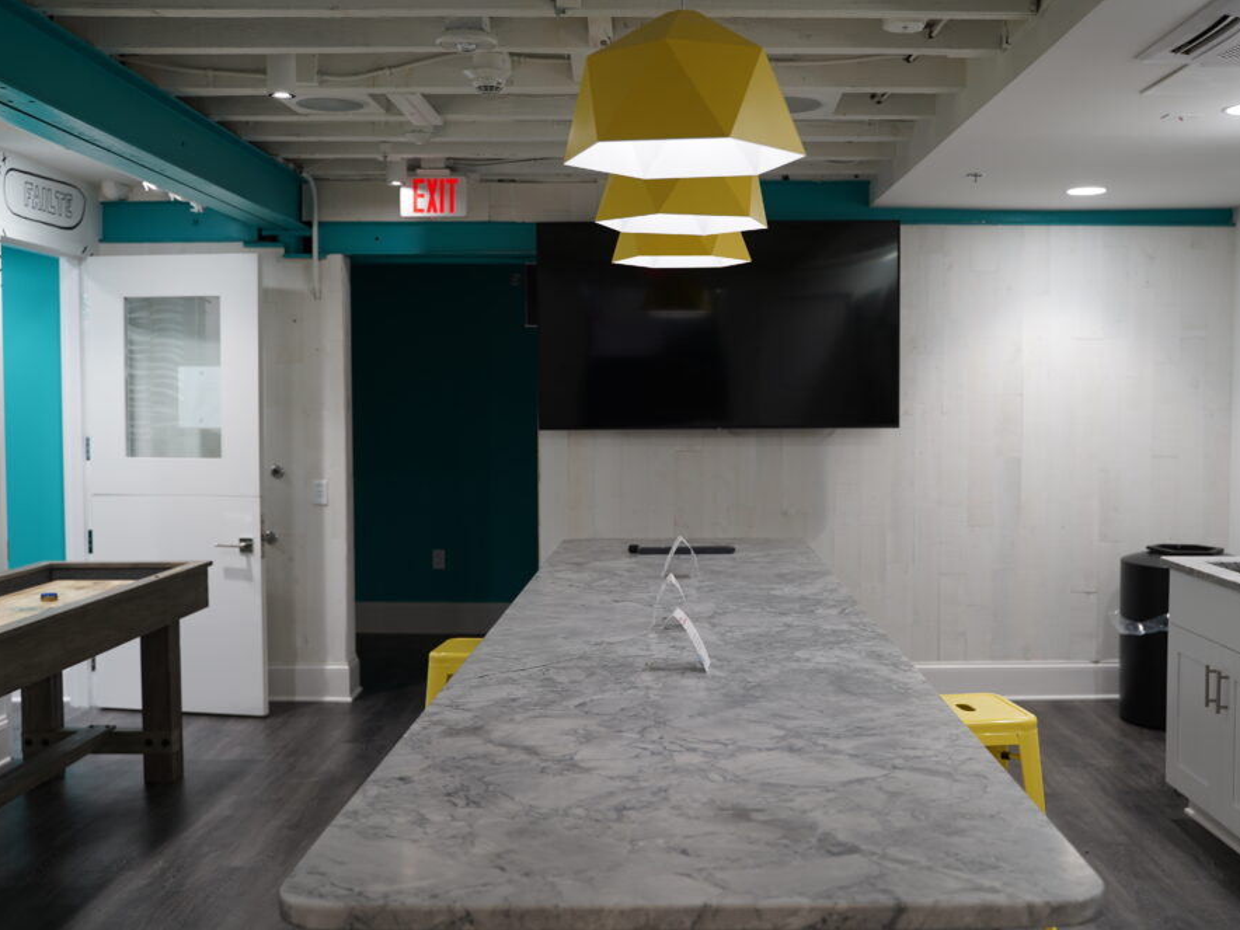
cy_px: 466
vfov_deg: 38.7
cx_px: 672
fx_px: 1325
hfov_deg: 50.1
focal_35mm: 37
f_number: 3.2
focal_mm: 34
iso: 100
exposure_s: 1/50
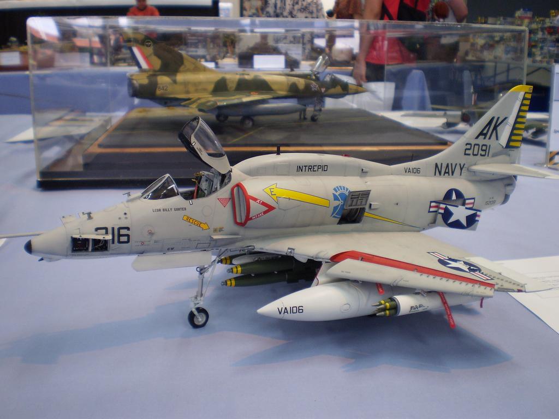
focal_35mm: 36
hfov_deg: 51.4
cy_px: 210
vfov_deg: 39.7
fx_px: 581
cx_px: 280
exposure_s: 1/20
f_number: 3.1
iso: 125
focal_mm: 6.3
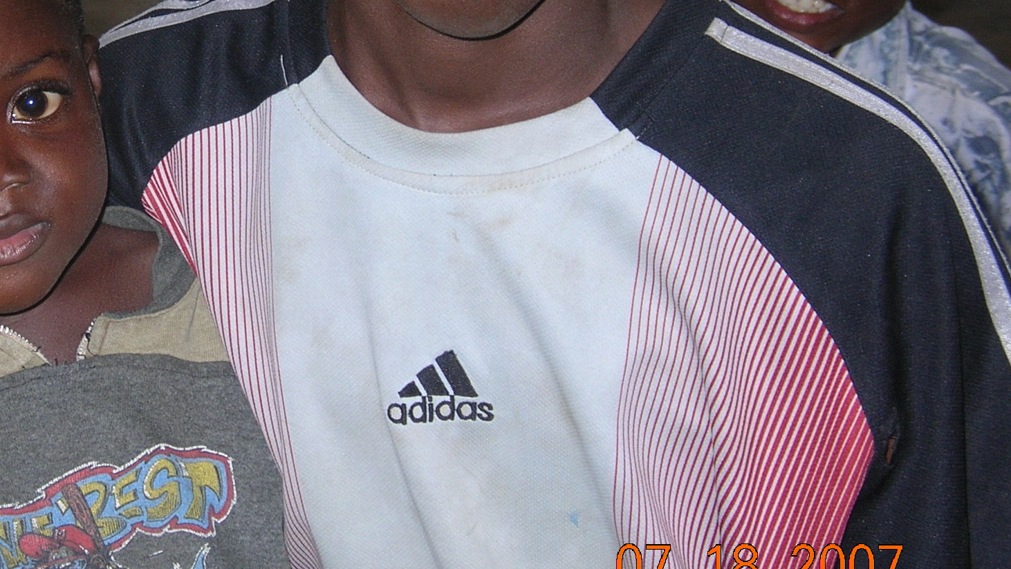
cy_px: 96
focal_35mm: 109
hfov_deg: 19.5
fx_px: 2923
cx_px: 225
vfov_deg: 11.1
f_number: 3.2
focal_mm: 10.6
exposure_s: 1/120
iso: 50
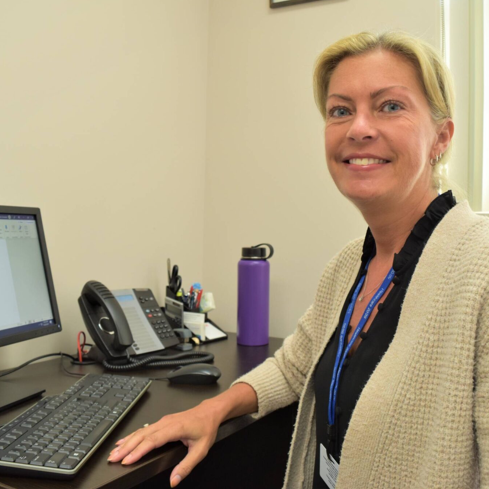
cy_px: 241
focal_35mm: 35
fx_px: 559
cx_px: 276
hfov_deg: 47.1
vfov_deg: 47.2
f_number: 4.5
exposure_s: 1/60
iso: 400
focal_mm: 18
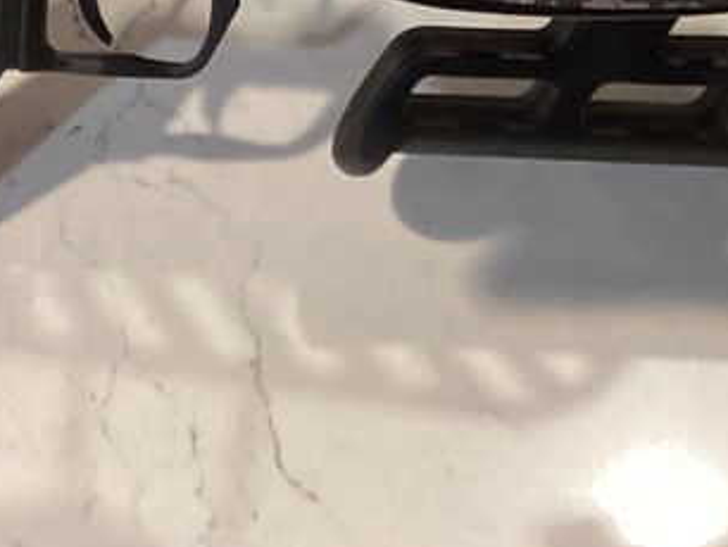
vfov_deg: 12.9
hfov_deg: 17.8
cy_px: -293
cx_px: 34
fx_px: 2273
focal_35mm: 108
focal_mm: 3.3
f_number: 2.4
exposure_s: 1/60
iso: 250
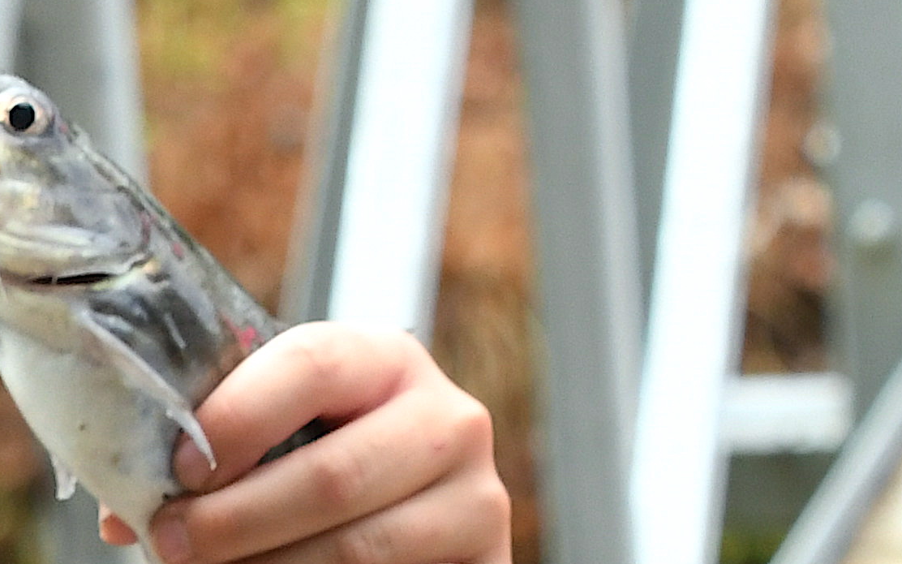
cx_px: -539
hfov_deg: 8.3
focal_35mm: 245
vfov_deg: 5.3
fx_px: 6023
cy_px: 621
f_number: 5.6
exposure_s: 1/320
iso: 800
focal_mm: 32
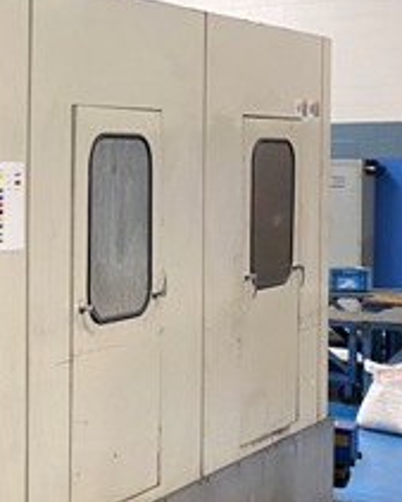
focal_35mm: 77
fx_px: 1144
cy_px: 200
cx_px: -255
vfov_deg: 24.7
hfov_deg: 17.3
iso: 200
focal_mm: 4.25
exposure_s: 1/60
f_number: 1.8
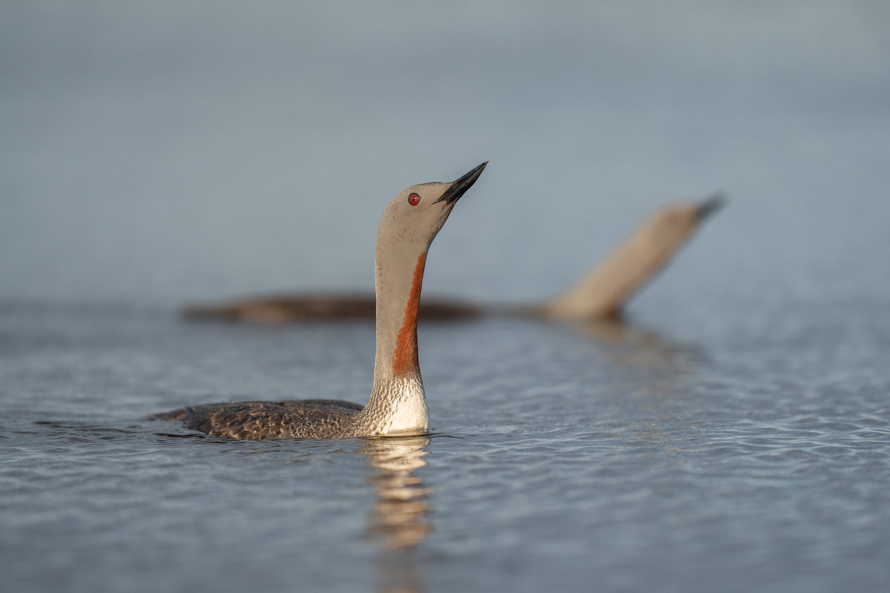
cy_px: 296
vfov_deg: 2.3
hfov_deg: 3.4
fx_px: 14831
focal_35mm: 600
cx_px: 445
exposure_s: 1/4000
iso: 800
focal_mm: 600
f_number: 4
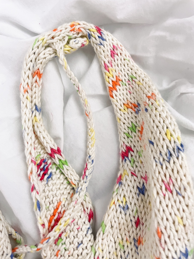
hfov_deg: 53.1
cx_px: 97
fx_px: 194
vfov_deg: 67.3
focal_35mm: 26
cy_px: 130
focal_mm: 4.2
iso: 160
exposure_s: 1/60
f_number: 1.6
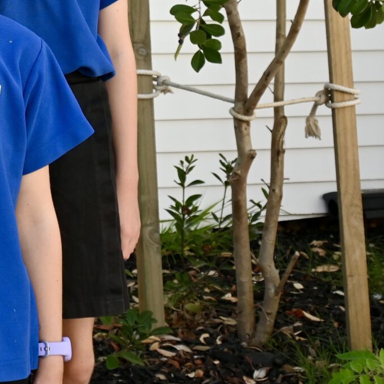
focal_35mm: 102
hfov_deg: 16.1
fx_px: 1275
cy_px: -64
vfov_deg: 16.5
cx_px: -129
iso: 200
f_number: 5
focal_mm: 21
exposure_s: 1/250
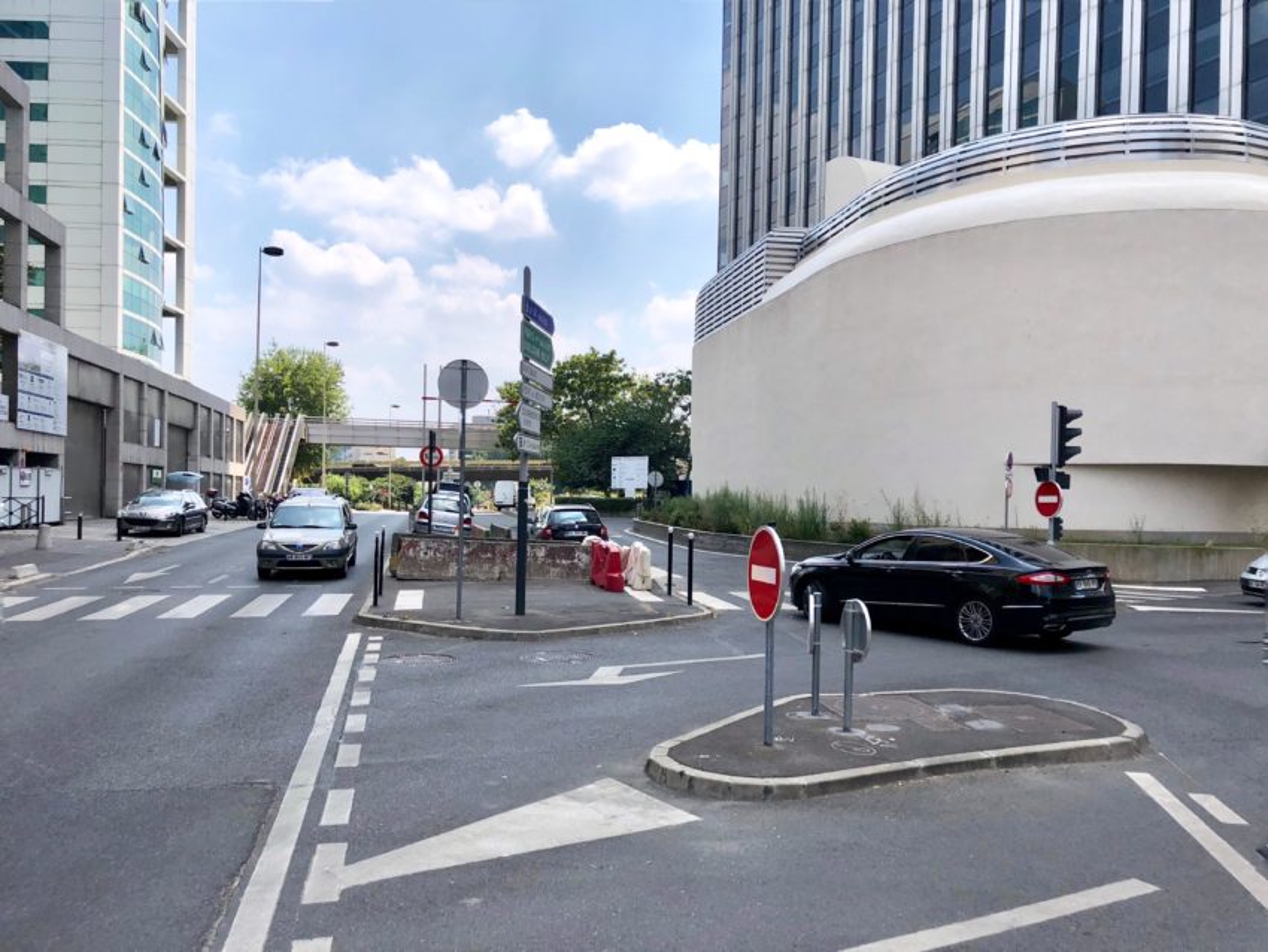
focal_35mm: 28
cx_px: 634
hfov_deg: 63.4
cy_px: 476
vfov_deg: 49.8
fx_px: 1026
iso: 20
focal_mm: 4
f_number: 1.8
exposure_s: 1/2114
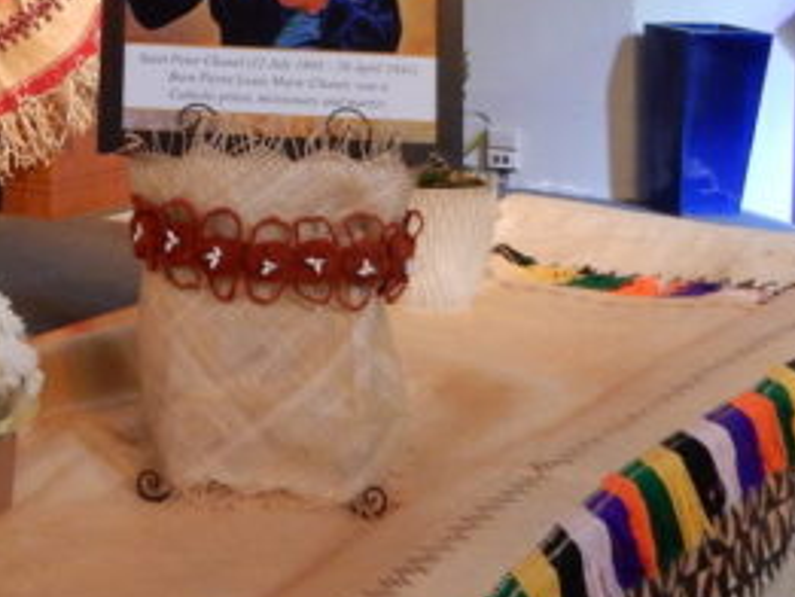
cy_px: -46
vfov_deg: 14.8
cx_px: -158
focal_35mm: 98
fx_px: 2252
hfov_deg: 18.9
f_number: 3.7
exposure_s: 1/30
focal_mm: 4.5
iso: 180
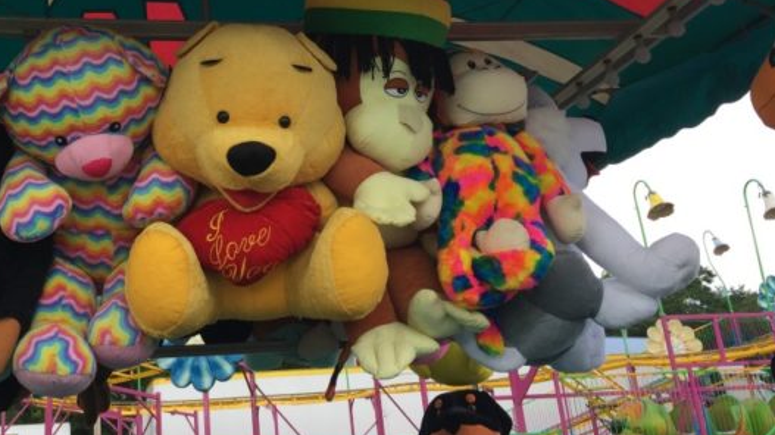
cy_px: 71
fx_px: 986
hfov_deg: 42.2
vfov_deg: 24.4
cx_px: 241
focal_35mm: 48
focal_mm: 4.15
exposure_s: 1/534
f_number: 2.2
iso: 32
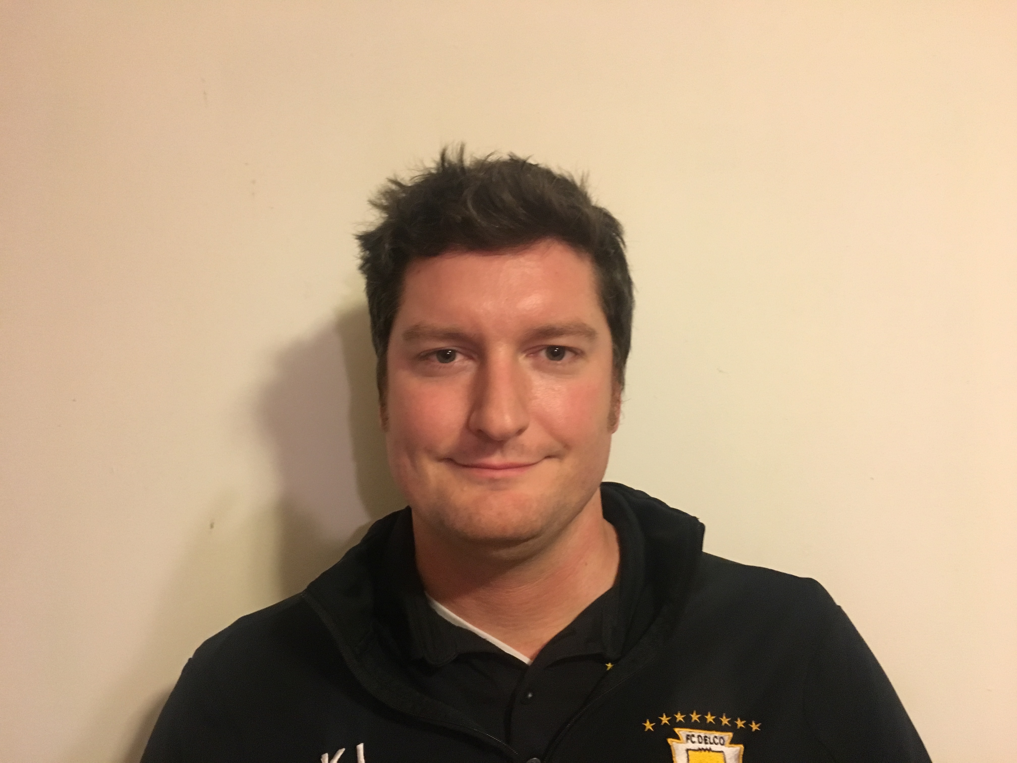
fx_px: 852
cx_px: 508
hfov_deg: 61.7
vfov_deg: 48.2
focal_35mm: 29
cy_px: 382
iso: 250
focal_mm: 4.15
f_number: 2.2
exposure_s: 1/15
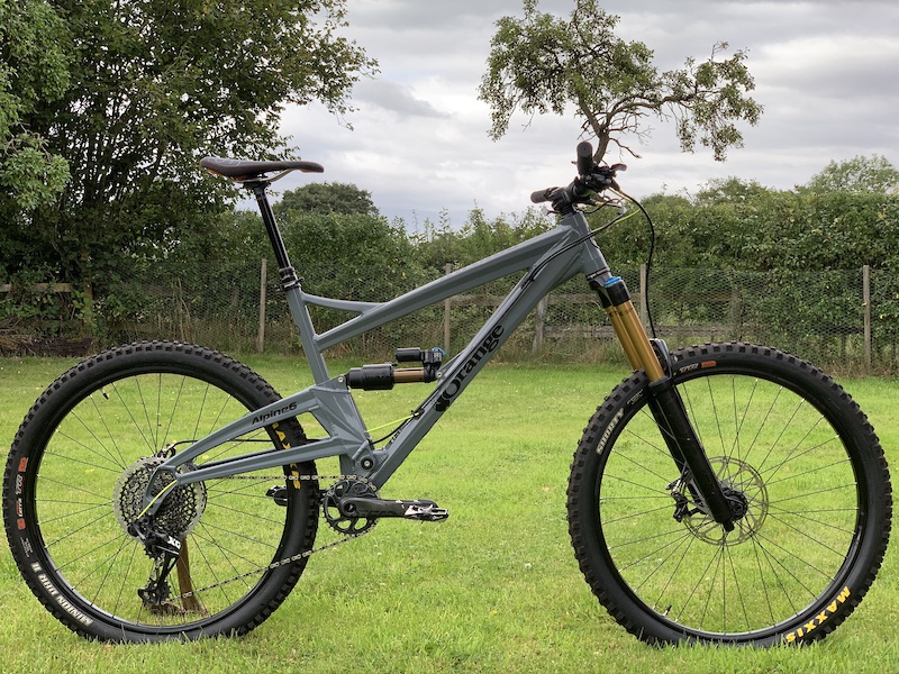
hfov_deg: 36.8
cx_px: 450
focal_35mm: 52
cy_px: 337
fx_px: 1350
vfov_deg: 28.0
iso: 16
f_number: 2.4
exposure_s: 1/168
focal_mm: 6
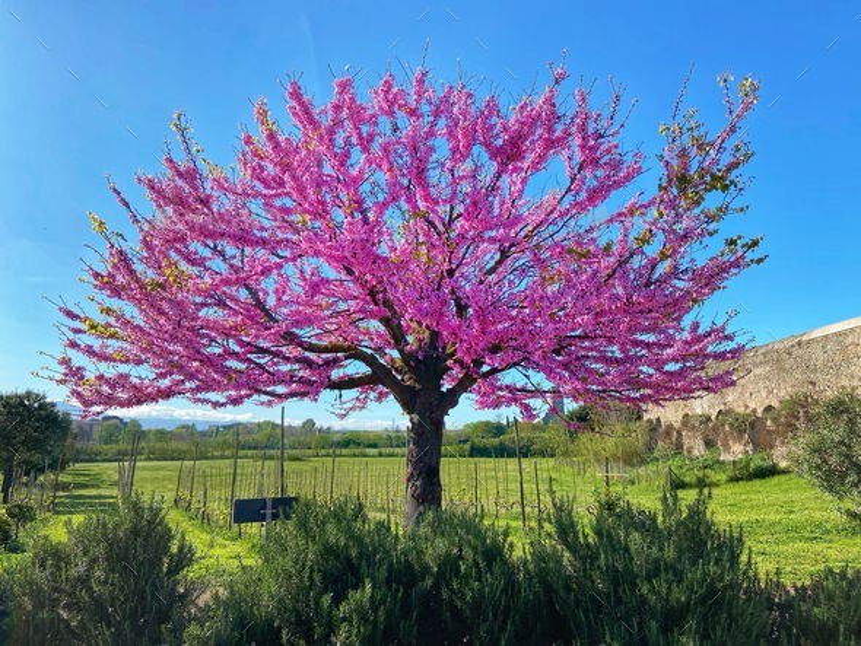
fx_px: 647
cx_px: 430
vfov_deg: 53.1
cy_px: 323
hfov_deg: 67.3
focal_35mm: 26
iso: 32
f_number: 1.8
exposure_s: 1/2222
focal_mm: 4.25
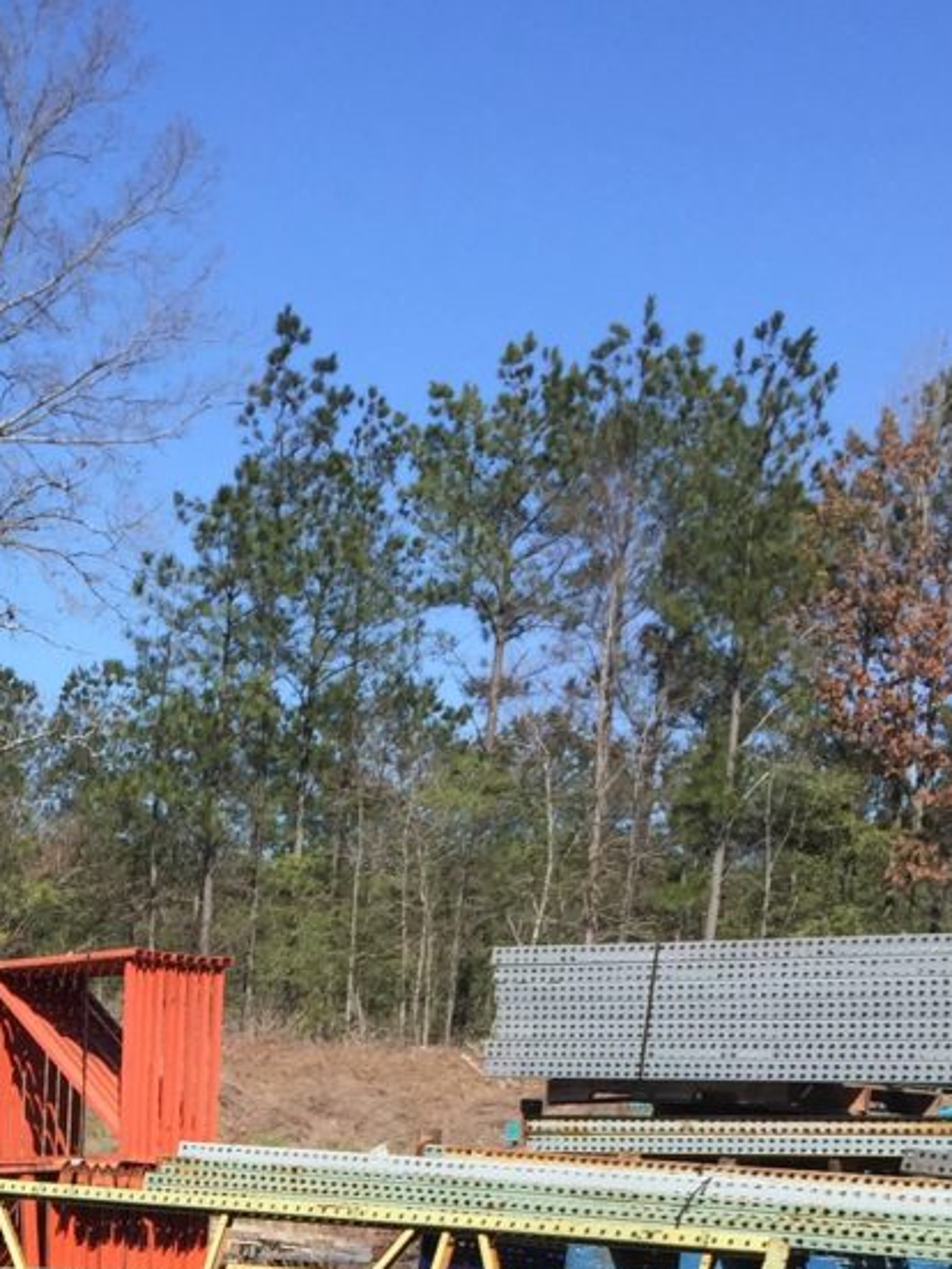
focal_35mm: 84
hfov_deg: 17.0
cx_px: -74
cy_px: 1690
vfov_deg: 21.0
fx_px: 3080
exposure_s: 1/1464
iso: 32
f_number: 2.2
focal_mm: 4.15
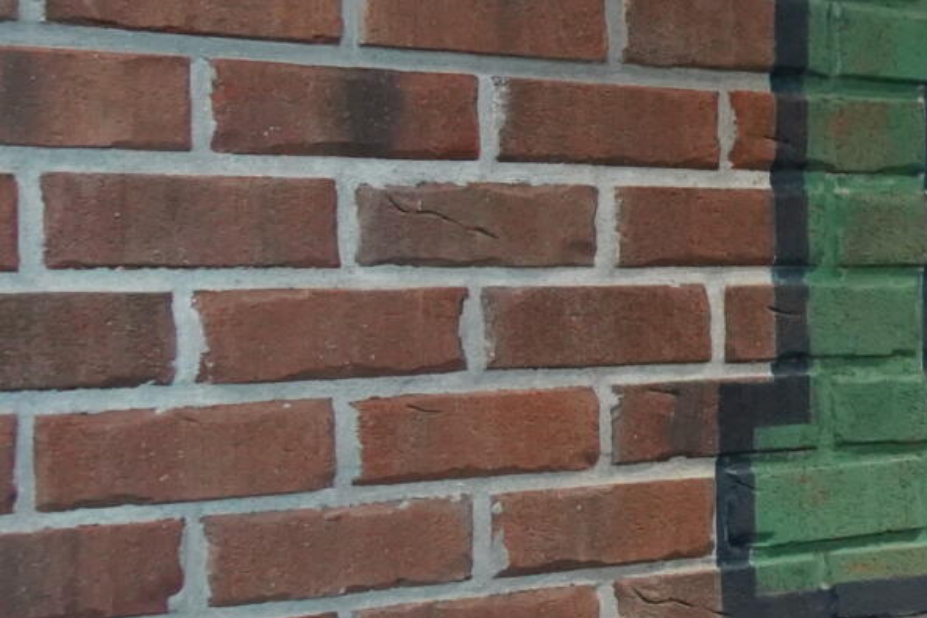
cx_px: 1451
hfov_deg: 17.8
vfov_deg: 13.5
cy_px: 177
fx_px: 2601
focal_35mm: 101
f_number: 4
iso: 10000
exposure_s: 1/160
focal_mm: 24
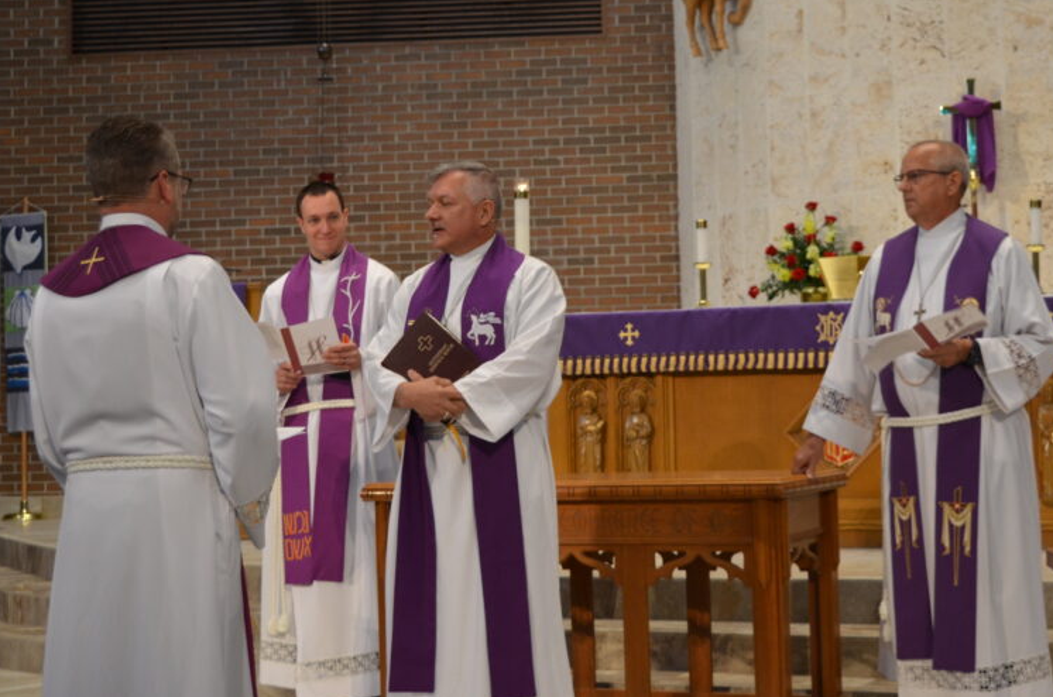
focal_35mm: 70
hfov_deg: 28.9
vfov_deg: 19.4
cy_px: 302
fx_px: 2043
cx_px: 597
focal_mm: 34
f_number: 4.5
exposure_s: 1/60
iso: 800
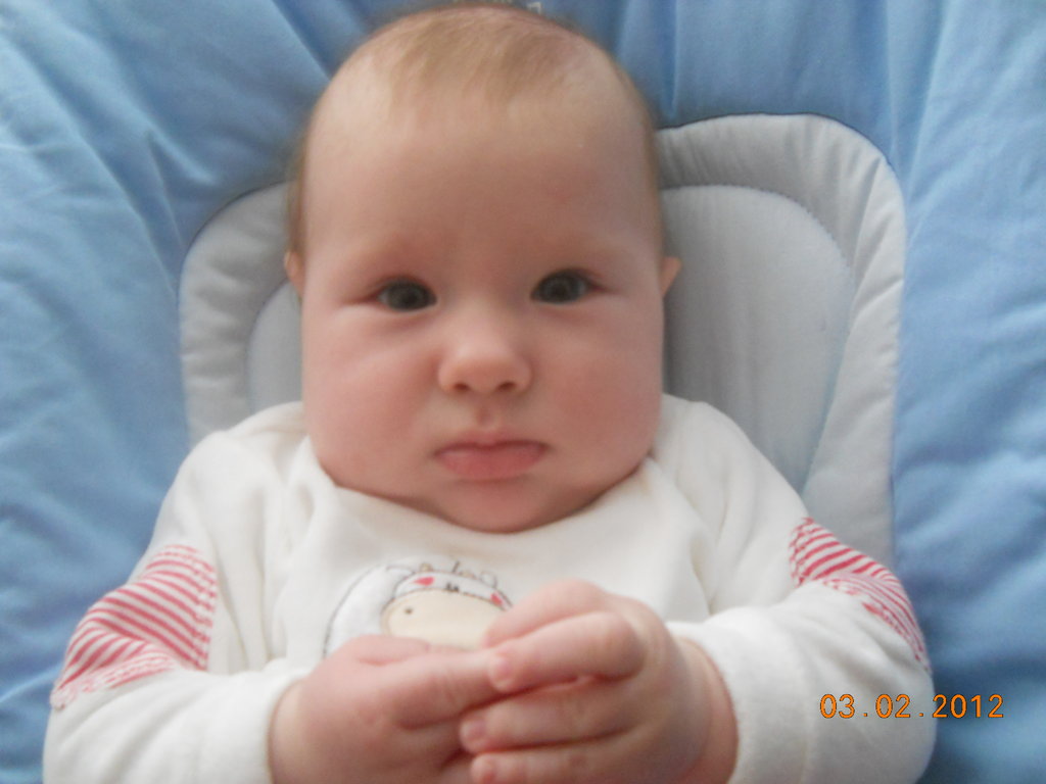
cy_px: 392
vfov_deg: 35.1
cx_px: 523
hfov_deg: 45.8
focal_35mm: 41
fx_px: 1239
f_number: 3.1
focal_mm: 6.72
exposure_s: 1/30
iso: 400
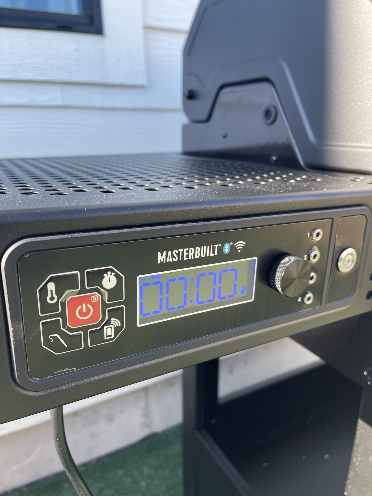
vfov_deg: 69.4
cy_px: 248
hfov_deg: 54.9
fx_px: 358
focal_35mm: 25
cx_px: 186
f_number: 1.6
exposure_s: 1/238
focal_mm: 5.1
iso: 32
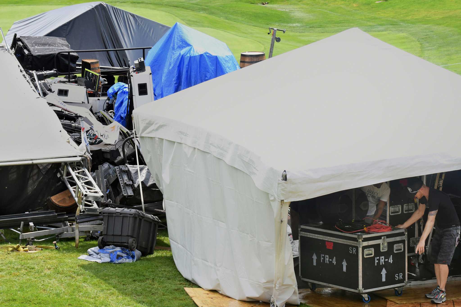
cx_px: 230
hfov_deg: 19.5
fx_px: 1344
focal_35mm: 105
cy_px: 154
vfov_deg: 13.0
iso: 1100
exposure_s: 1/500
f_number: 11
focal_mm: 70
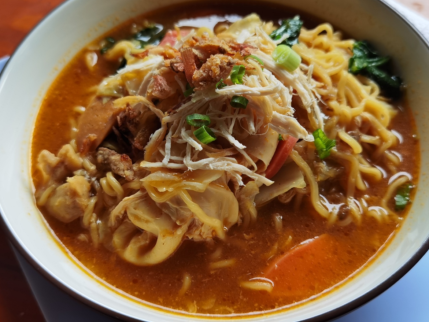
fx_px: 521
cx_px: 213
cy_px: 158
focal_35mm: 42
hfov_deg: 44.8
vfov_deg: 34.4
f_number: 1.9
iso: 50
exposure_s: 1/429
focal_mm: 6.71
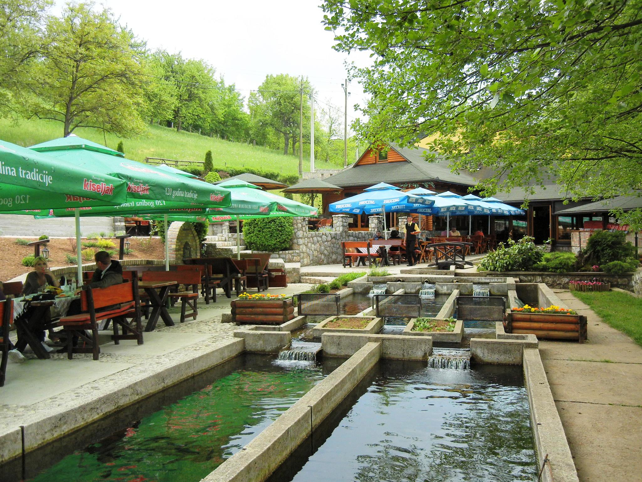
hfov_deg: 60.0
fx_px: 556
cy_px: 241
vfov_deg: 46.8
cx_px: 321
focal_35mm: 30
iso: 160
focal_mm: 5.4
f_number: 3.5
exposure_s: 1/244
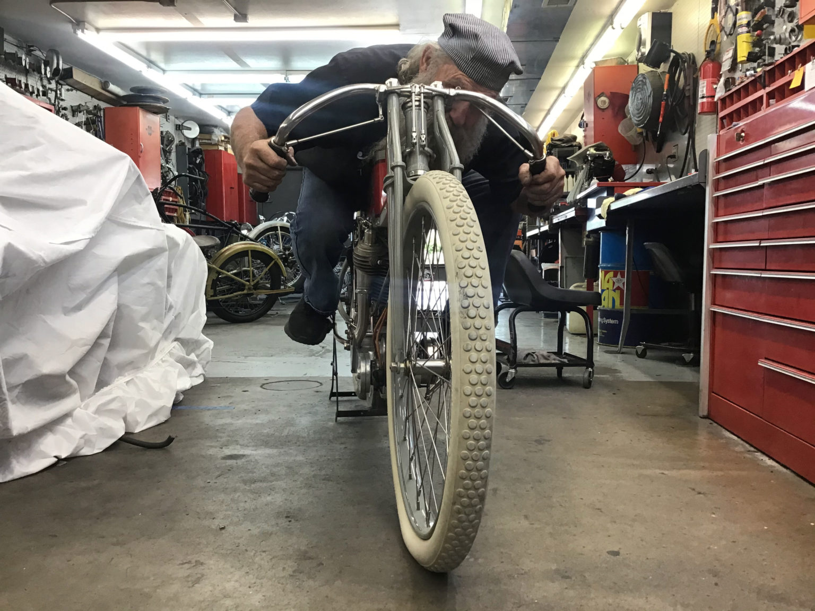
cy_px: 306
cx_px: 408
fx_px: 730
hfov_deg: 58.4
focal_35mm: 31
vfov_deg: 45.4
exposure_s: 1/30
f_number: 2.4
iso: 32
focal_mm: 3.3
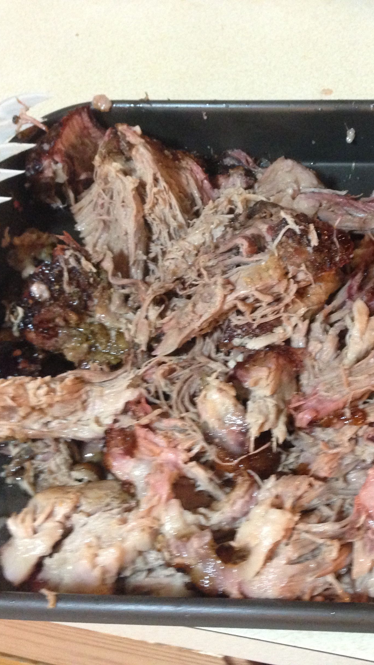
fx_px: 846
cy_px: 333
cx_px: 354
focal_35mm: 48
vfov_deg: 42.9
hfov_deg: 24.1
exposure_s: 1/17
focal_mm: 4.13
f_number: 2.4
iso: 400
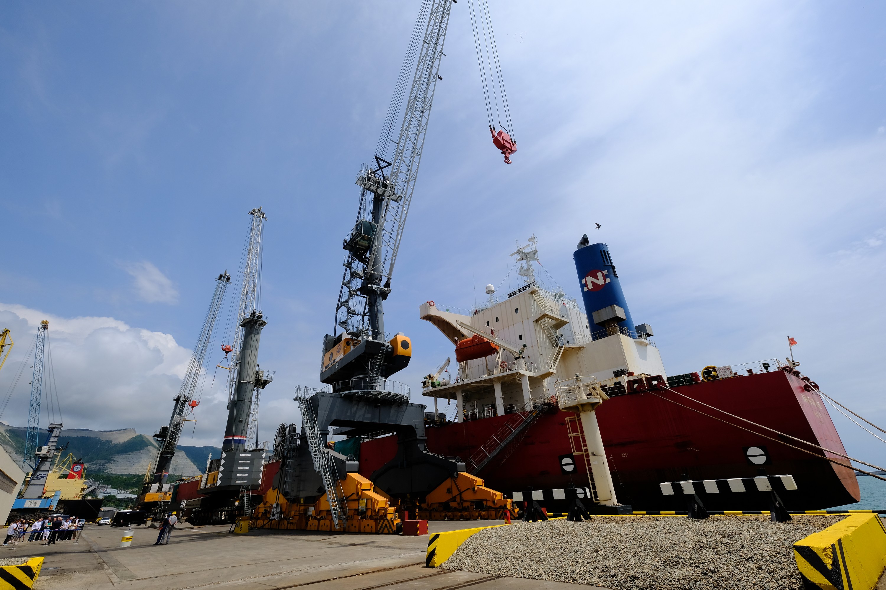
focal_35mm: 15
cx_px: 443
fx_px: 369
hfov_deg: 100.4
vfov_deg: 77.3
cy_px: 295
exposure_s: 1/1100
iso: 400
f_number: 8
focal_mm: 10
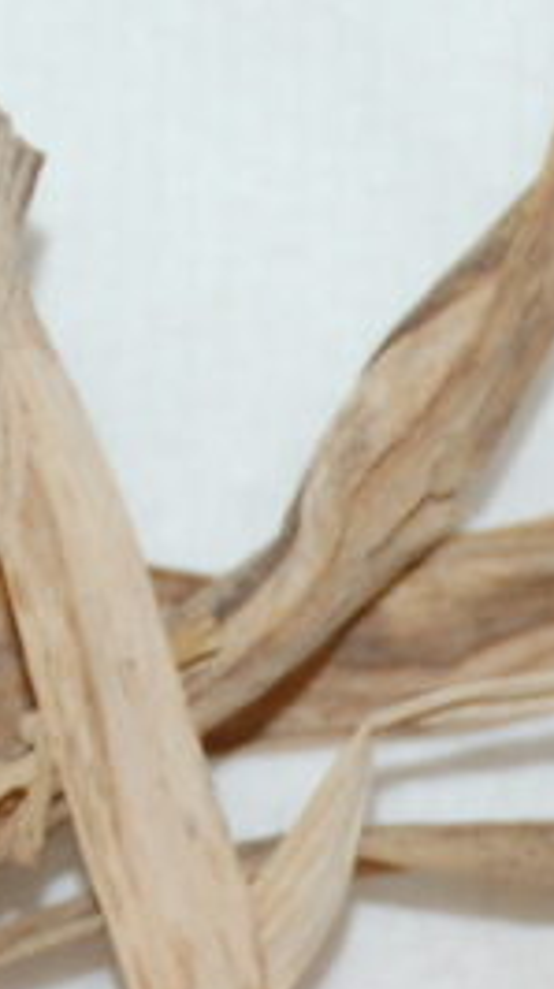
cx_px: 807
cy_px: 1138
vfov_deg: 5.4
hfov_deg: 3.0
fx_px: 10401
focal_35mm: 397
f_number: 4.5
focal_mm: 42
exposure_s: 1/60
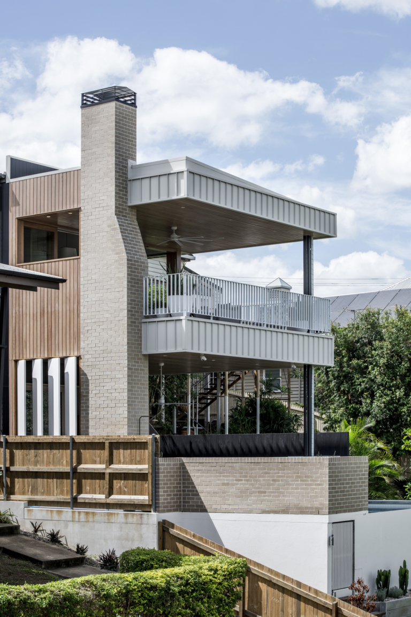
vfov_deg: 28.8
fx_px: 1198
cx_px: 206
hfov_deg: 19.5
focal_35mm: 70
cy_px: 308
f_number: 11
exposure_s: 1/400
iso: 200
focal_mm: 70
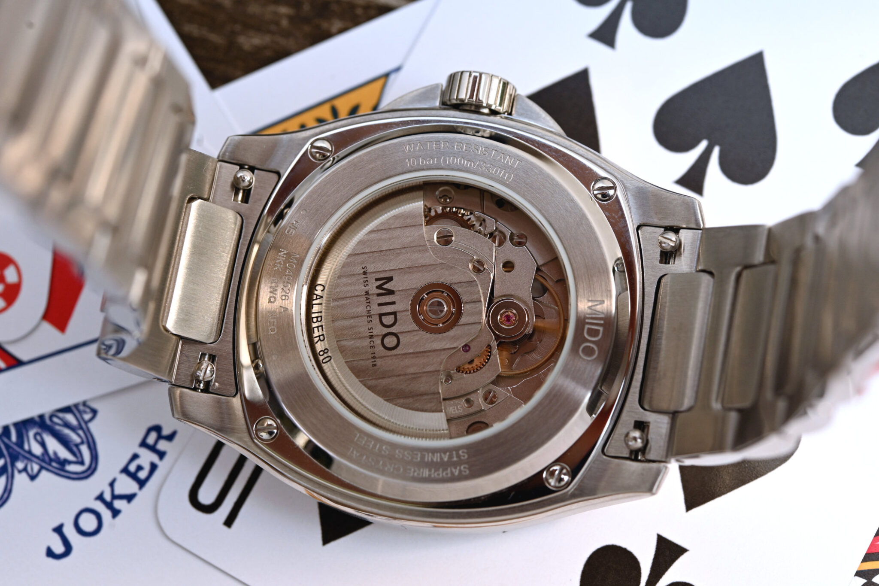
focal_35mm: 60
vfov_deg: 22.6
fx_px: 1465
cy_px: 293
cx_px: 440
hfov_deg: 33.4
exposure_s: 1/160
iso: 400
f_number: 9
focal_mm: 60
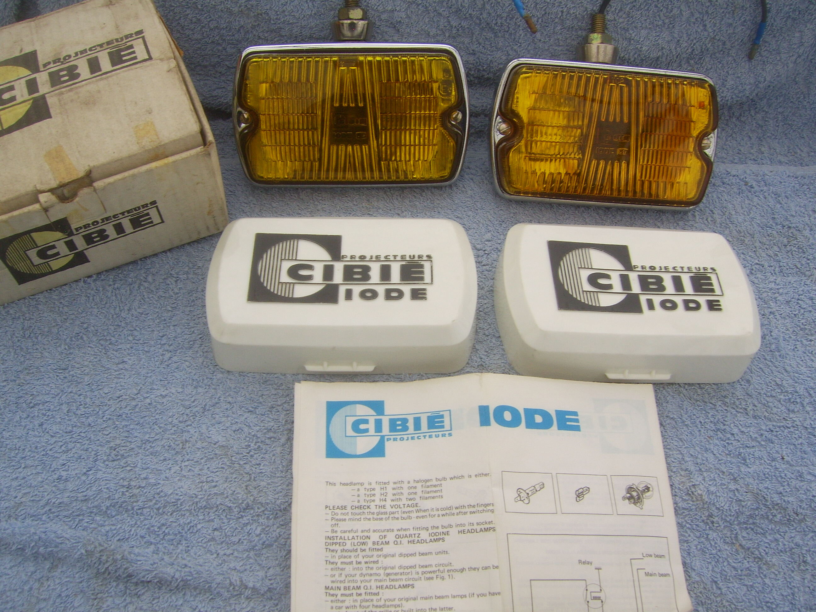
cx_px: 408
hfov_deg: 49.0
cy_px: 306
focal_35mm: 38
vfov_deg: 37.7
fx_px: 896
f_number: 5.1
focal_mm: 7.8
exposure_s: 1/100
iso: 50
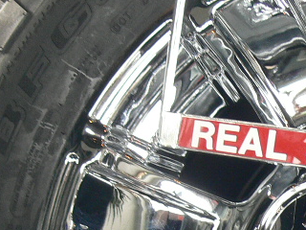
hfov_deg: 13.7
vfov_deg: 10.4
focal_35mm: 140
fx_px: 1238
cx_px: 357
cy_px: 281
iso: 100
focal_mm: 7.4
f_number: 2.8
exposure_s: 1/30
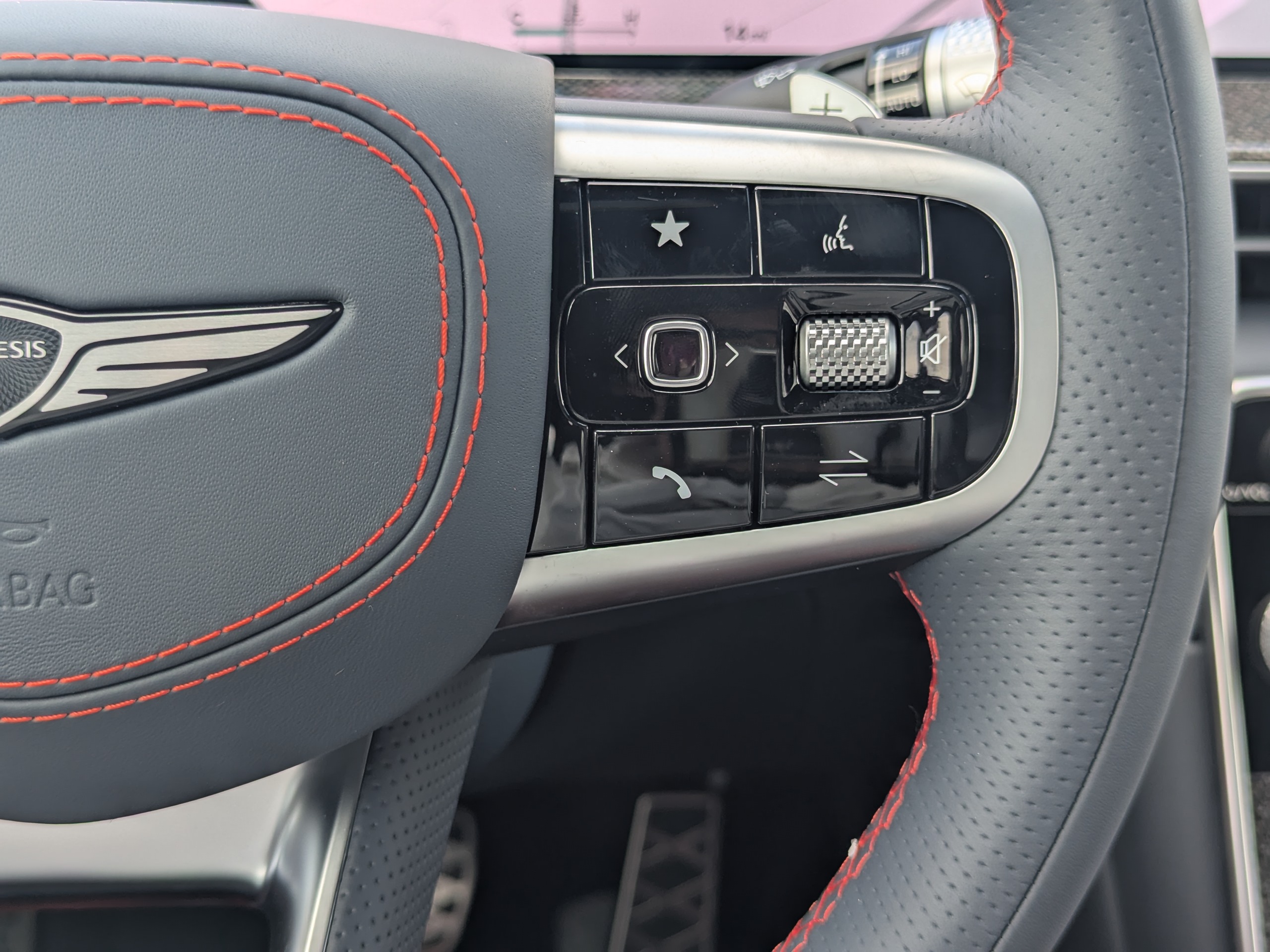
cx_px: 635
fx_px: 1761
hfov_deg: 39.7
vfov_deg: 30.3
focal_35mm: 48
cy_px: 476
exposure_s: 1/200
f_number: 1.85
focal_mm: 6.81
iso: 41
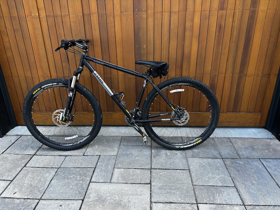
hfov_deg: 71.6
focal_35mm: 24
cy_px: 105
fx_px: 194
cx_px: 140
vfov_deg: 56.8
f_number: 1.78
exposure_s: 1/139
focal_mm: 6.86
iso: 64
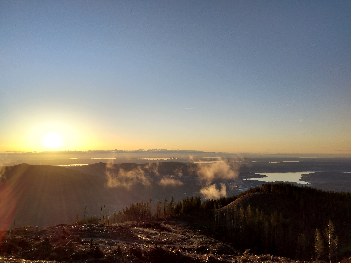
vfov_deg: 66.0
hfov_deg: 81.7
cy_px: 132
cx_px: 176
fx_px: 203
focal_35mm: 20
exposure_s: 1/1350
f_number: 2
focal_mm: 3.54
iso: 100
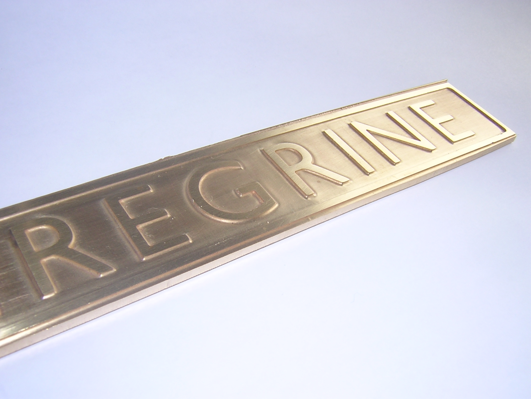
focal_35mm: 36
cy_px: 200
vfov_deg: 39.7
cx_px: 266
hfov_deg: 51.4
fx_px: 552
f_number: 5.2
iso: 100
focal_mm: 4.7
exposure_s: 1/71.3
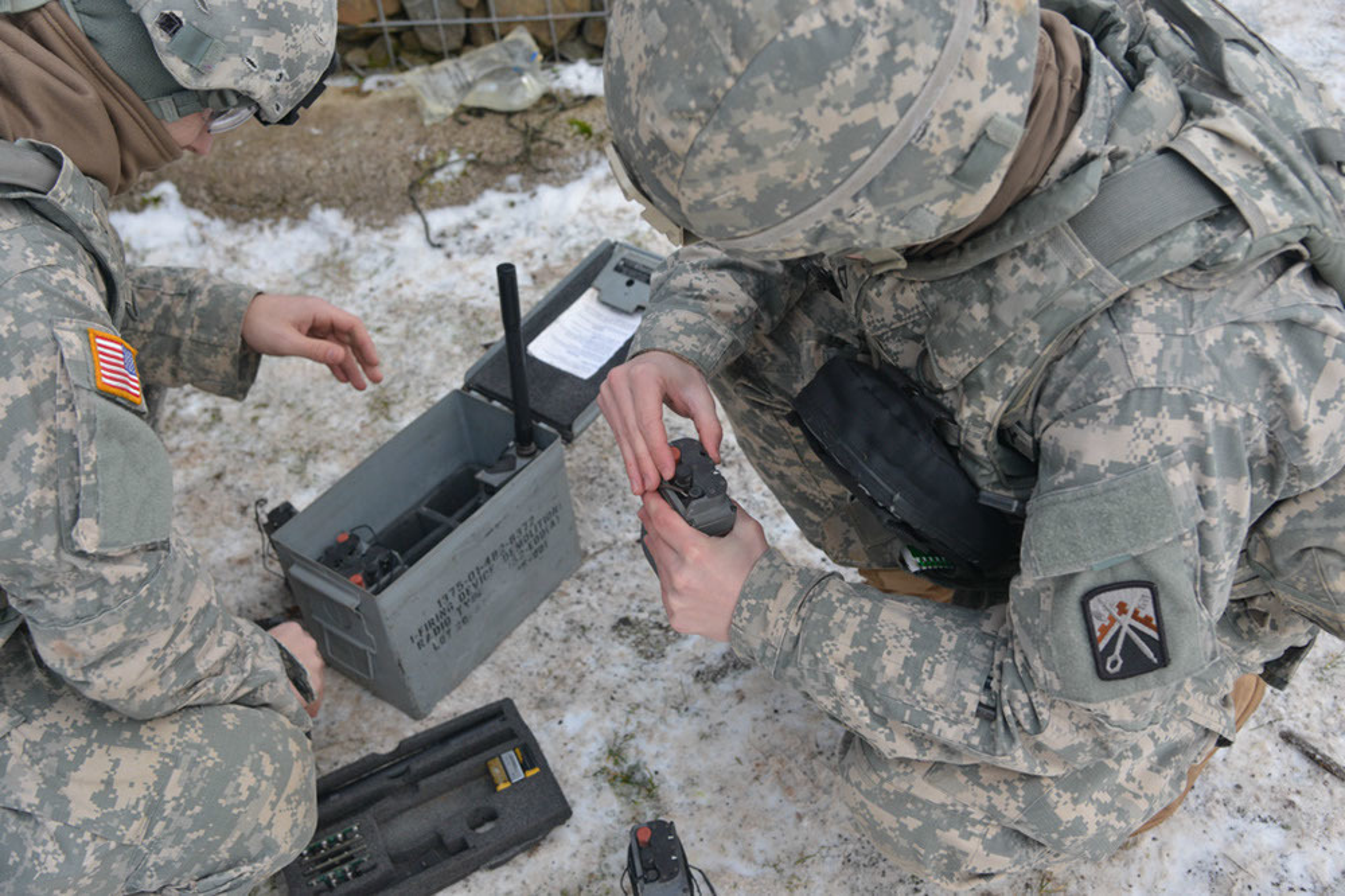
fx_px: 1419
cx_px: 672
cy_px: 448
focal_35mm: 38
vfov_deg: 35.0
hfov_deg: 50.7
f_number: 5.6
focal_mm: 38
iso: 800
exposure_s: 1/160
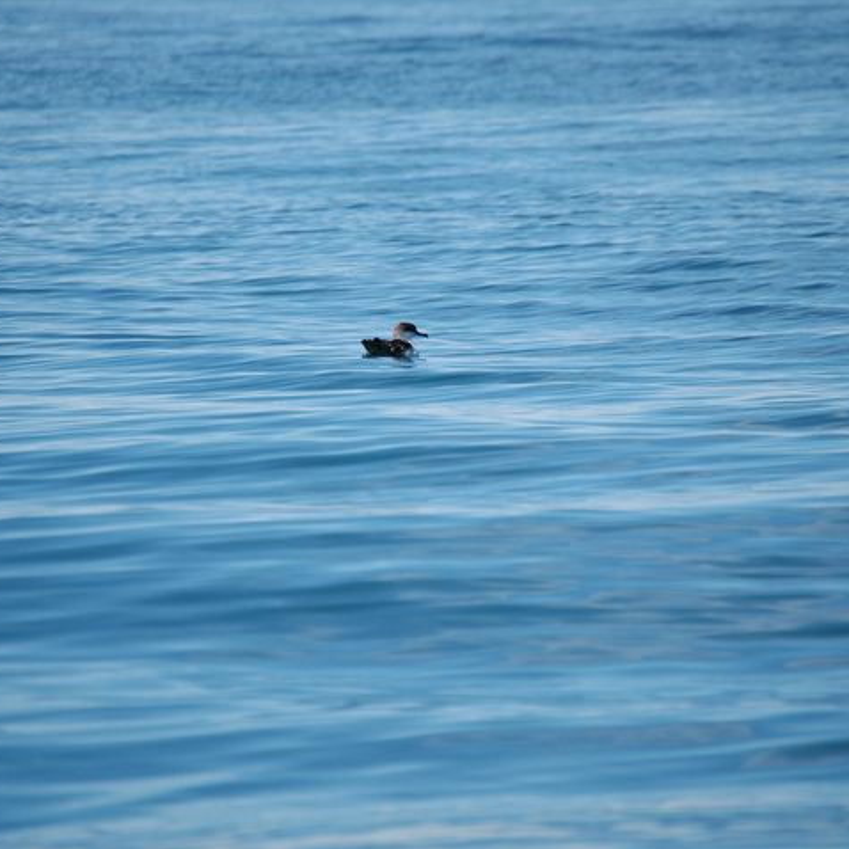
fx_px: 10683
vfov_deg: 4.6
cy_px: 424
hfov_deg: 4.6
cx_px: 416
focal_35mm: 385
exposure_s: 1/800
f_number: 7.1
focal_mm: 200
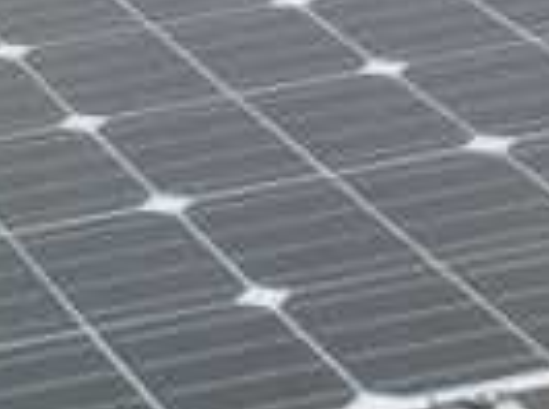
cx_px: -912
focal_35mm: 224
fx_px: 3543
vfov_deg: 6.2
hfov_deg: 8.0
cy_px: -748
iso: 25
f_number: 2.2
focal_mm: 4.15
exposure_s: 1/3205
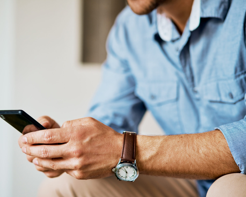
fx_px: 699
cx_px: 100
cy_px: 98
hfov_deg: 19.9
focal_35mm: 96
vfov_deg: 16.0
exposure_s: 1/320
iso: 200
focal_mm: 85
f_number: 2.2
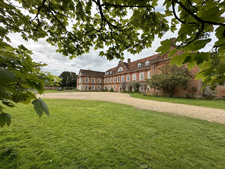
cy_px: 84
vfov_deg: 85.7
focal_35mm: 14
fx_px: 91
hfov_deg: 102.1
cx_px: 112
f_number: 2.2
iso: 50
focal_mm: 2.22
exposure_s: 1/1553
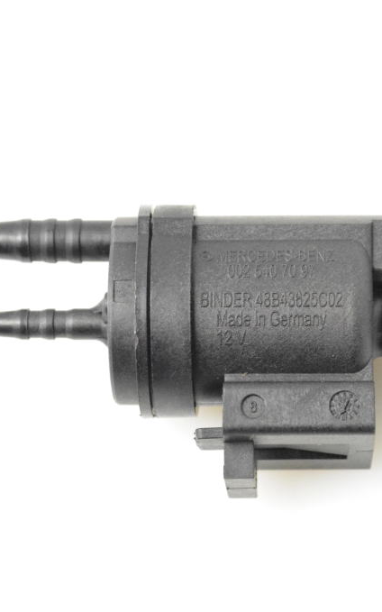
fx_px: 2113
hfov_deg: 10.3
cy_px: 306
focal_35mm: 127
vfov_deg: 16.5
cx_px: 348
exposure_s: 1/200
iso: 6400
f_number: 7.1
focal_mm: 55
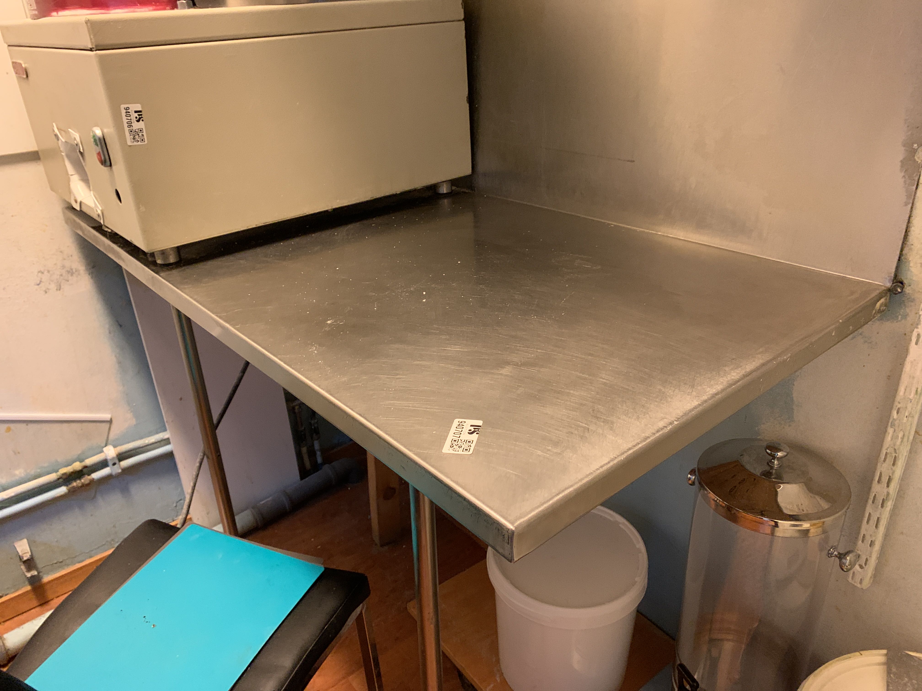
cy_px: 346
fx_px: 693
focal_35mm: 26
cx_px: 461
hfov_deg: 67.3
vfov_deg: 53.1
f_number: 1.8
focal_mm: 4.25
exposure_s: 1/25
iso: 400
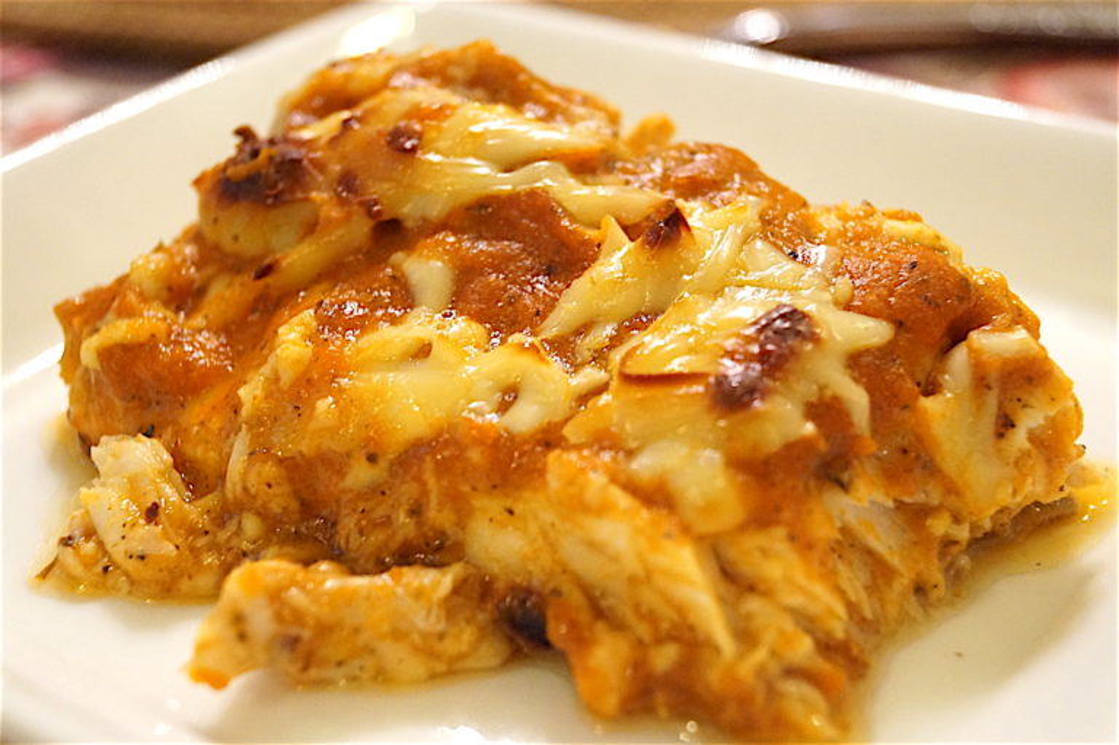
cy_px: 372
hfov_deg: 29.9
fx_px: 2097
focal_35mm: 68
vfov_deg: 20.1
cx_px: 560
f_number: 5.6
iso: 3200
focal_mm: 45
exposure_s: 1/25
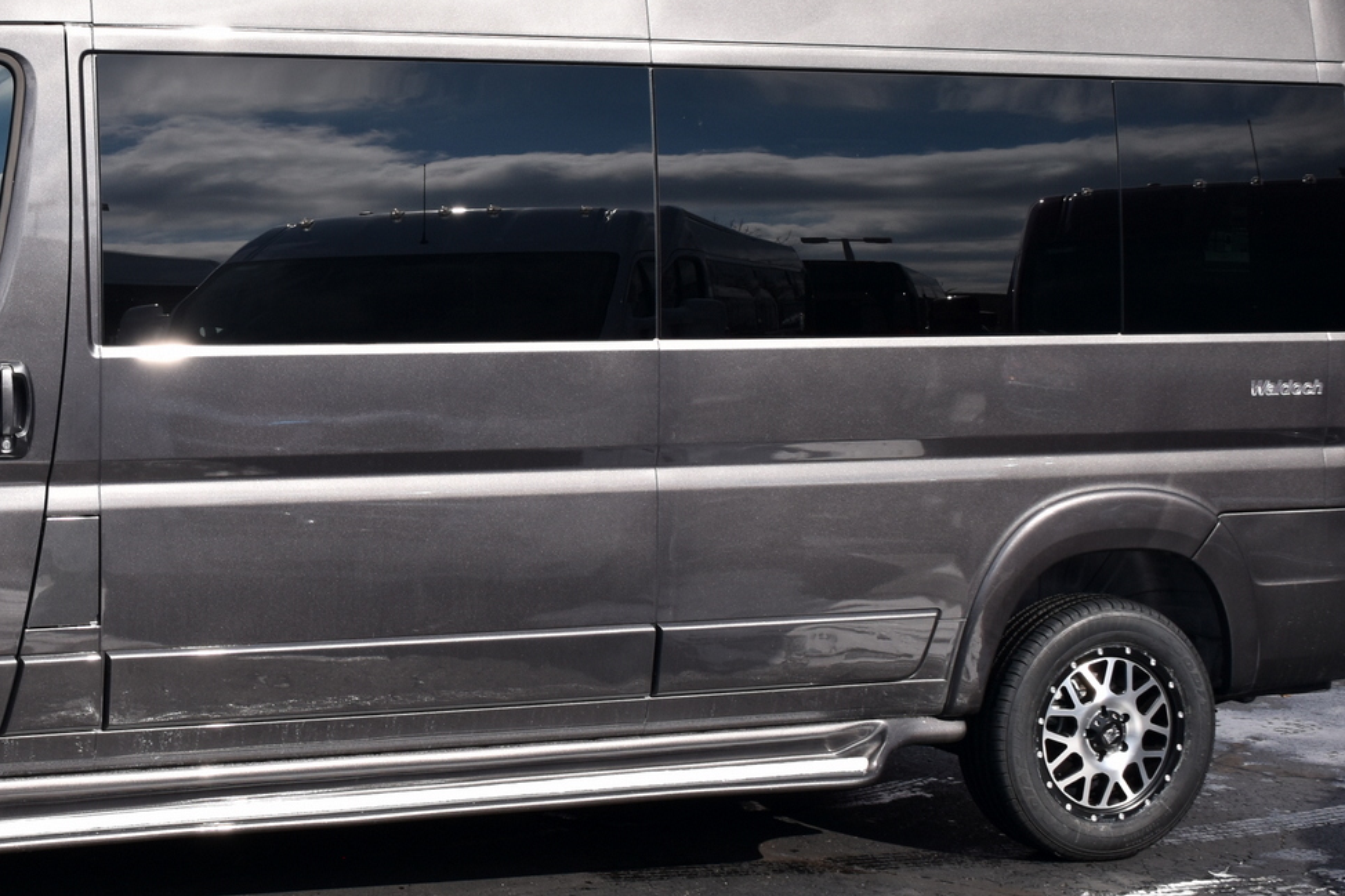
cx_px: 235
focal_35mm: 71
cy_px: 389
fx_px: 2652
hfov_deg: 27.8
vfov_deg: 19.2
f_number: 8
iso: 200
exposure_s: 1/250
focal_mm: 24
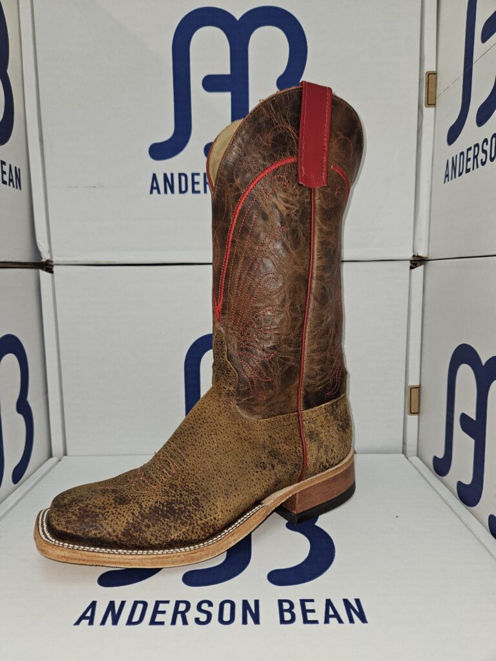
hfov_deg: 58.9
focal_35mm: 23
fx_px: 439
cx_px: 248
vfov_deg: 73.9
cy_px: 330
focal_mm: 5.4
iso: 25
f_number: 1.8
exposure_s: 1/60
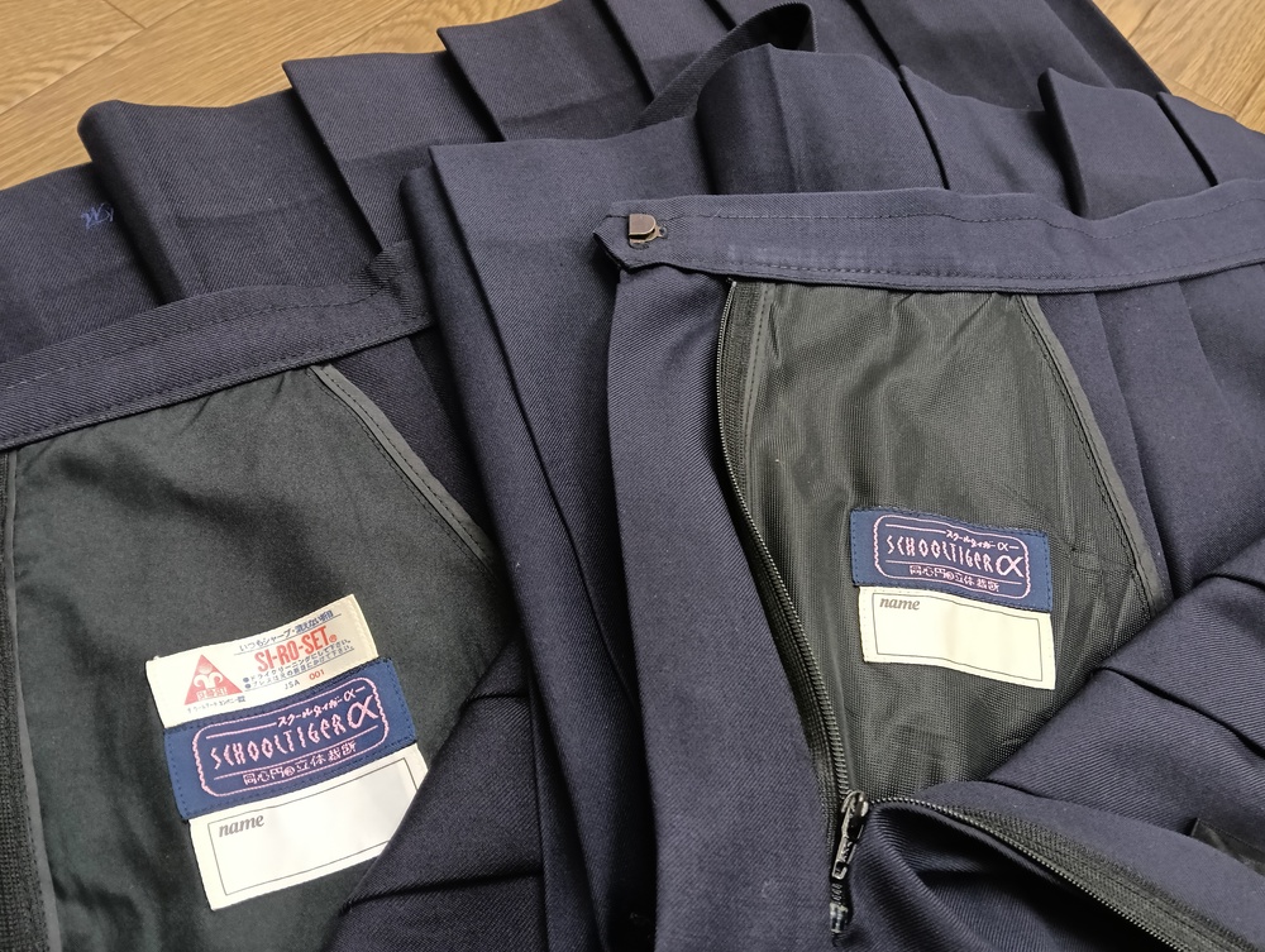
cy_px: 476
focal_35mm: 27
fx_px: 988
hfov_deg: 65.2
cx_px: 632
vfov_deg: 51.5
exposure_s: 1/33.3
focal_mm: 3.98
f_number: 1.8
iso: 500
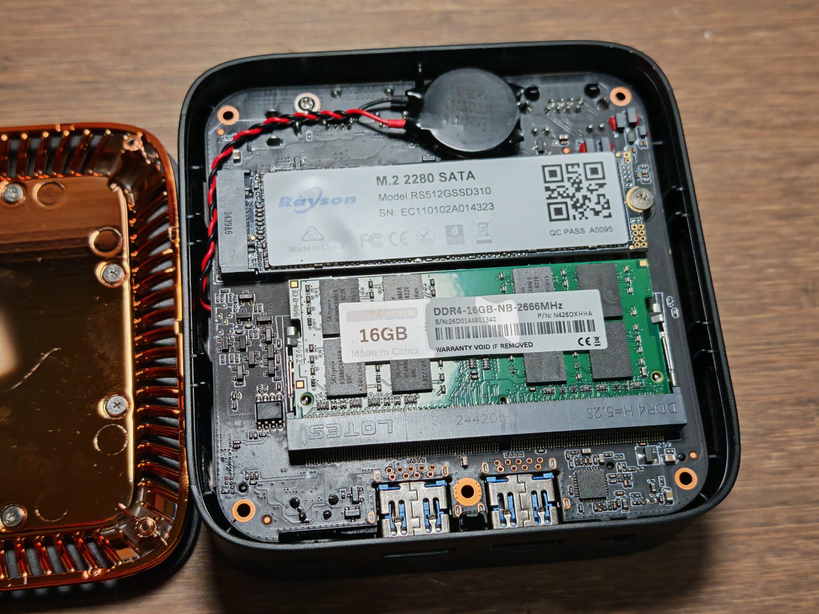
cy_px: 307
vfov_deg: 30.3
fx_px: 1136
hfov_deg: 39.7
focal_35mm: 48
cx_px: 410
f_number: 2
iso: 125
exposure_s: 1/110
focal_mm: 6.83
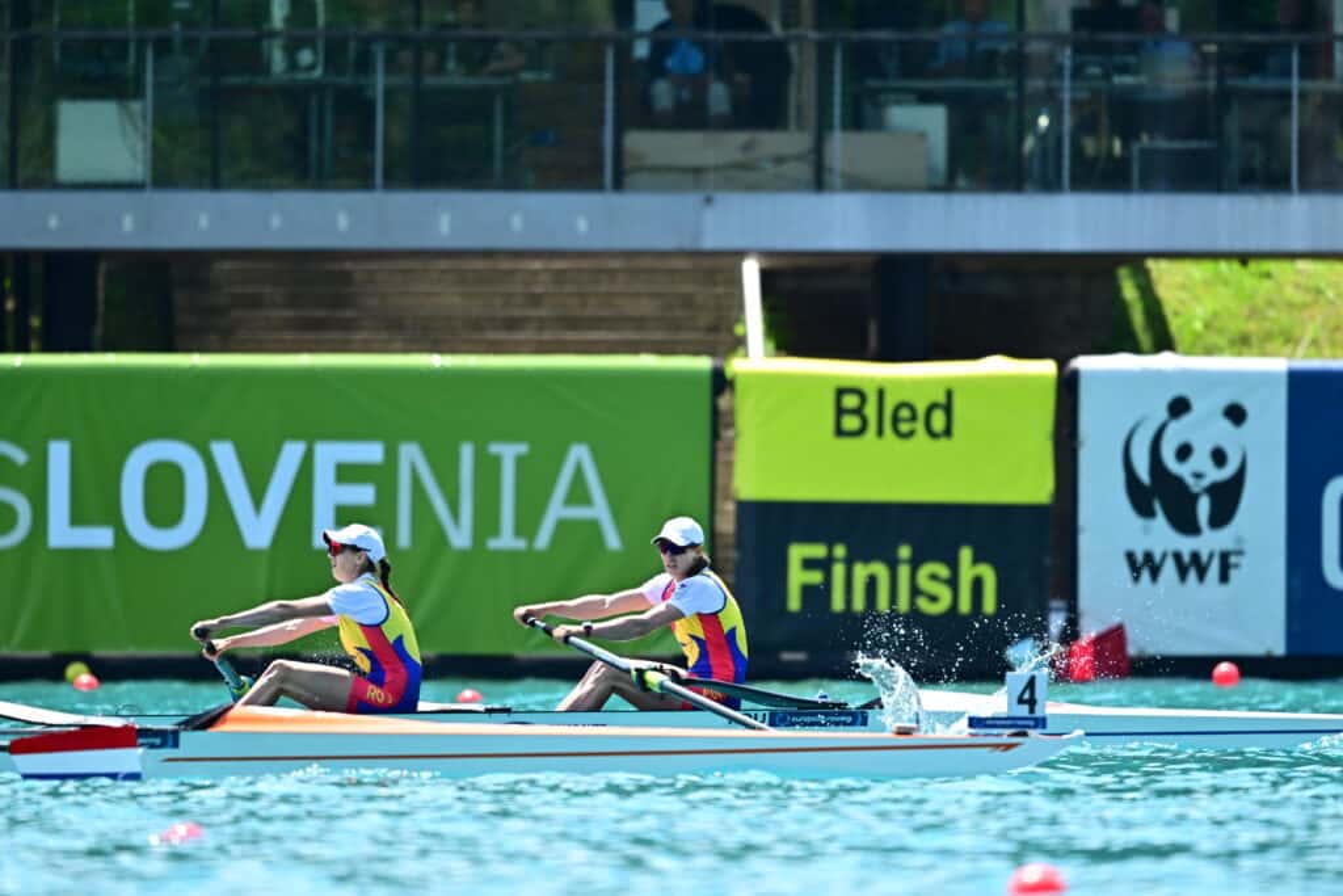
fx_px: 29847
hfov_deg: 2.6
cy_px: 448
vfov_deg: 1.7
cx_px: 672
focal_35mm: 800
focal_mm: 800
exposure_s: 1/1600
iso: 1000
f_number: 6.3
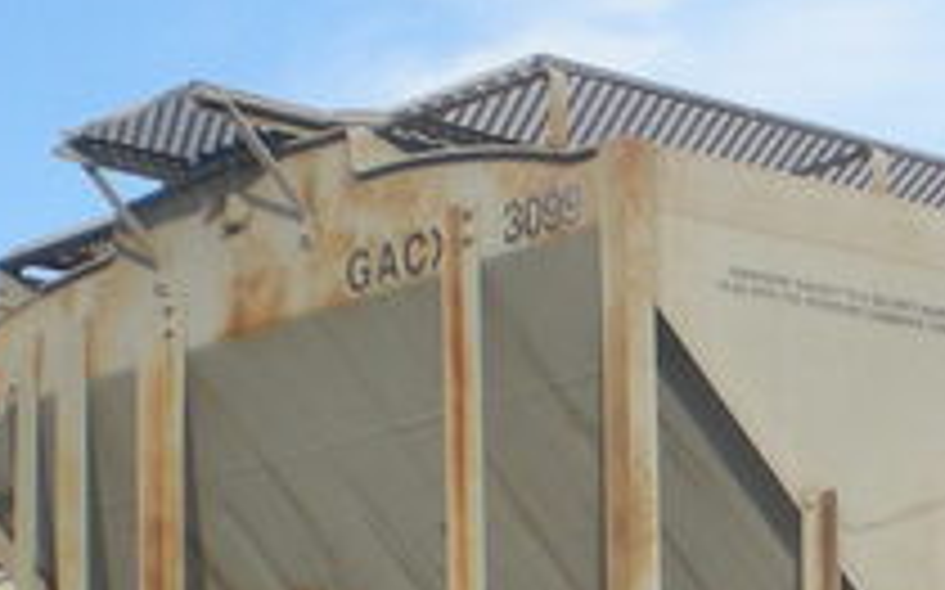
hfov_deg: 12.5
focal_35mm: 163
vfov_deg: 7.8
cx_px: 1202
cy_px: 1022
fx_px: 4196
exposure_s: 1/190
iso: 64
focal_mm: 6.3
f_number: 4.6
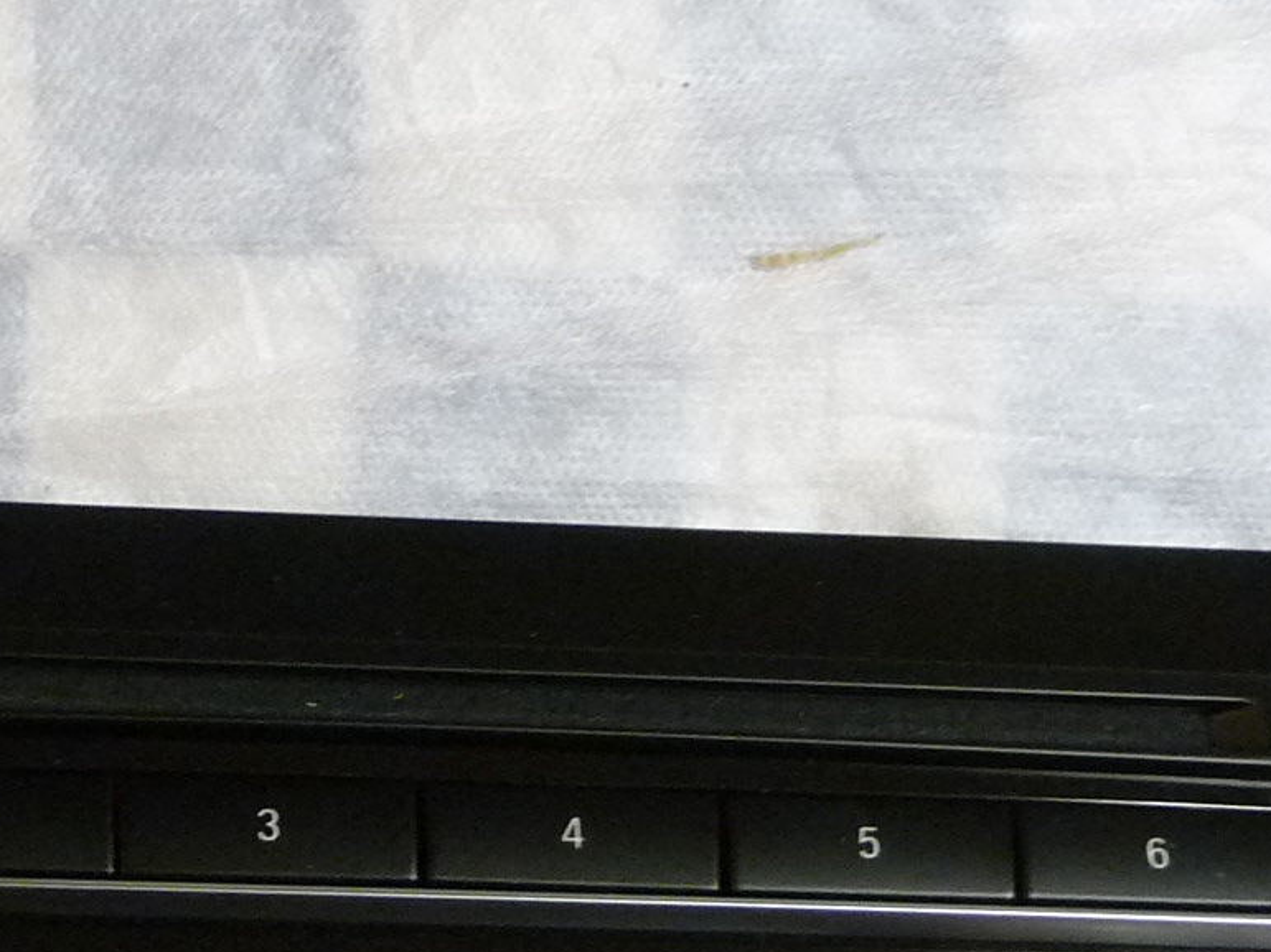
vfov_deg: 15.5
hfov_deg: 20.7
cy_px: 988
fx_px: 3414
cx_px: 158
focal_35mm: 93
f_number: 3.3
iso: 400
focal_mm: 4.7
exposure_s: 1/30
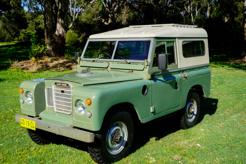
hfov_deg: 46.4
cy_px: 82
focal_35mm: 42
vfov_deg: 31.9
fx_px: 287
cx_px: 123
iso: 100
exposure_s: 1/125
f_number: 9
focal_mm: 42
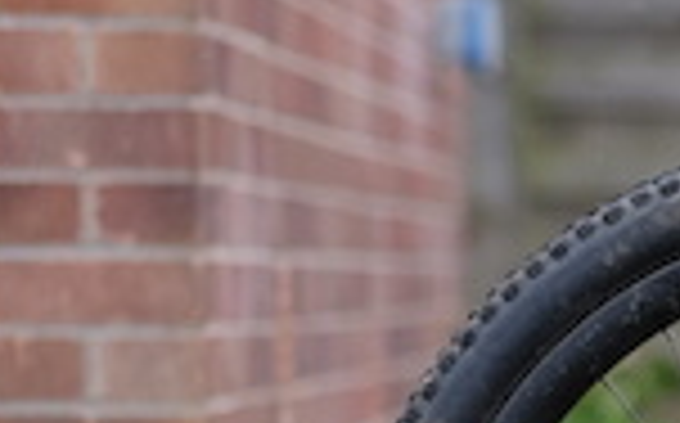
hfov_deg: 4.5
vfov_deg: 2.9
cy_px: 574
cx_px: 1770
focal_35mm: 454
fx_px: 8404
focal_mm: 56
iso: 400
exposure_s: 1/2000
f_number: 1.8
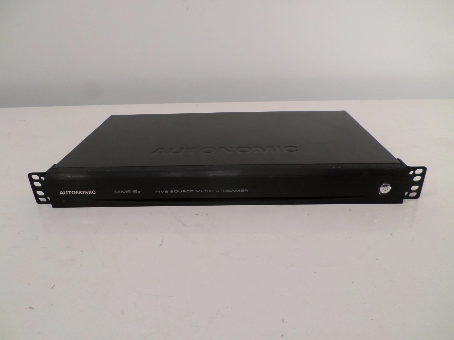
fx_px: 328
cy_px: 170
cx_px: 227
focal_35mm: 25
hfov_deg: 69.4
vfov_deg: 54.9
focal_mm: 4.5
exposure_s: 1/60
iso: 80
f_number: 2.5
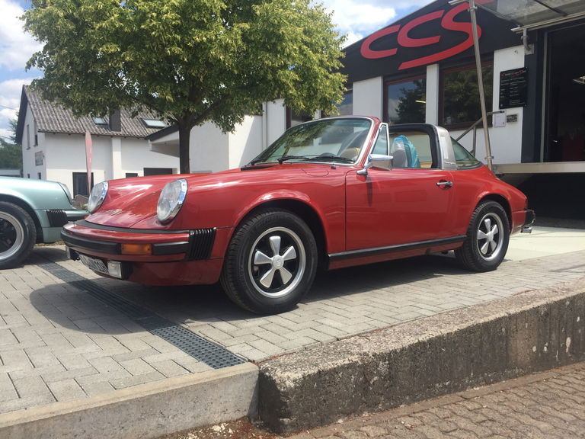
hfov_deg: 61.7
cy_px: 220
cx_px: 292
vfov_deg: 48.2
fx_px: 490
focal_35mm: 29
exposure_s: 1/1130
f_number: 2.2
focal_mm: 4.15
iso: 32
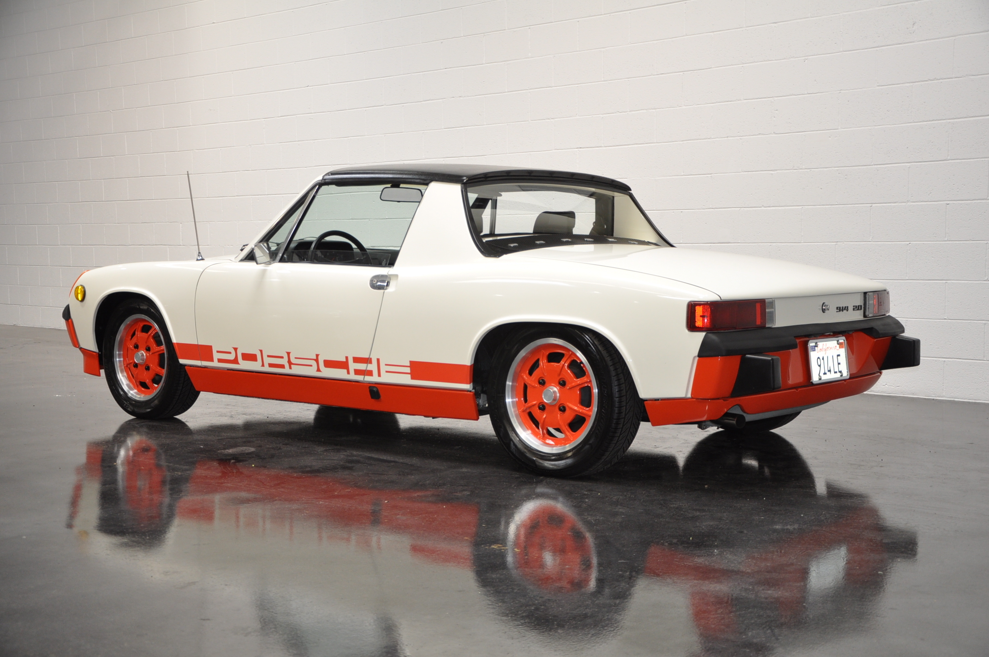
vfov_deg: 28.0
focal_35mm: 48
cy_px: 328
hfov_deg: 41.2
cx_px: 494
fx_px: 1317
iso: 500
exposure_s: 1/125
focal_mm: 32
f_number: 4.2
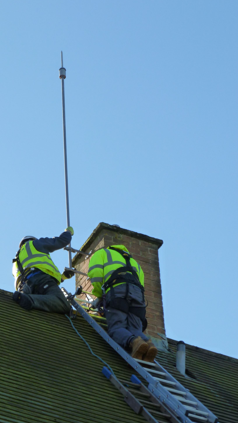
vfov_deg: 14.3
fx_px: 1683
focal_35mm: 150
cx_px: 76
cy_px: 217
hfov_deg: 8.1
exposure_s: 1/320
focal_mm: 22.1
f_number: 4.9
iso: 160
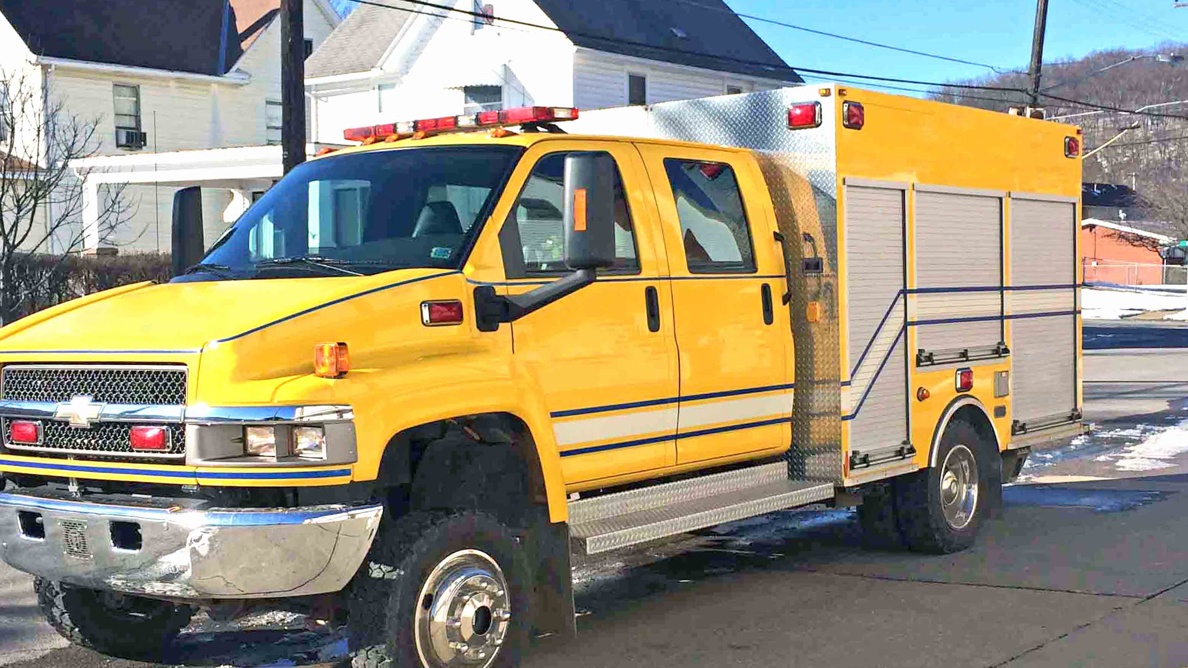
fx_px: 1040
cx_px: 569
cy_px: 369
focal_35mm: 33
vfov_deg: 35.6
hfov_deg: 59.5
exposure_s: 1/2053
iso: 32
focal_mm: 4.15
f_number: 2.2
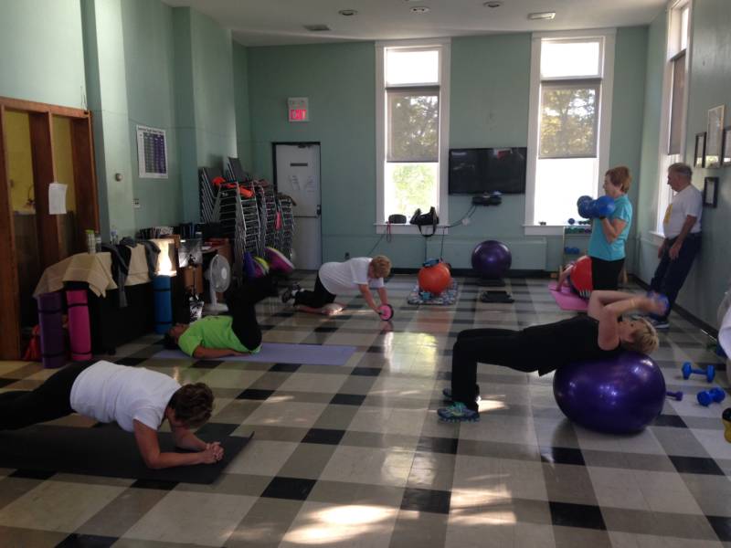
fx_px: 697
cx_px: 366
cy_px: 274
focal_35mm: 33
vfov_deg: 42.9
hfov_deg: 55.4
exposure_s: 1/20
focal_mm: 4.12
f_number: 2.4
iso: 80
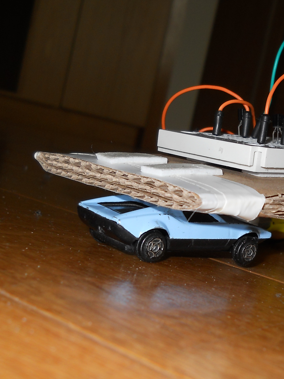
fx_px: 711
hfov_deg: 22.0
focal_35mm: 65
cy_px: 222
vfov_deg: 29.8
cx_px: 258
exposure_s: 1/30
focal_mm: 6.72
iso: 80
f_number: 5.5
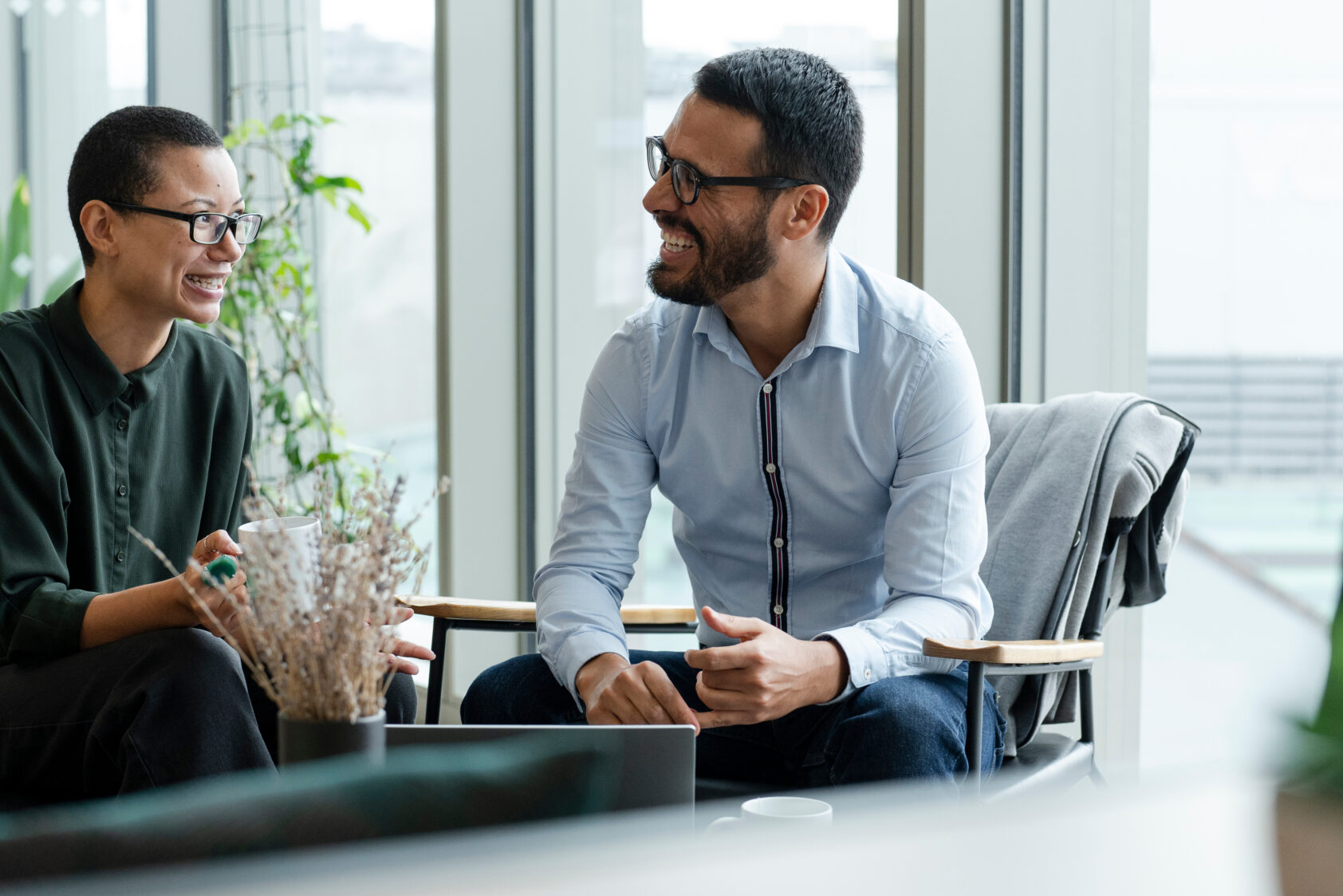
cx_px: 632
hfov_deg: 26.6
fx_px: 2835
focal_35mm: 76
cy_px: 494
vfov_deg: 17.9
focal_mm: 50
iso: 800
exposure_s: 1/400
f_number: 2.8
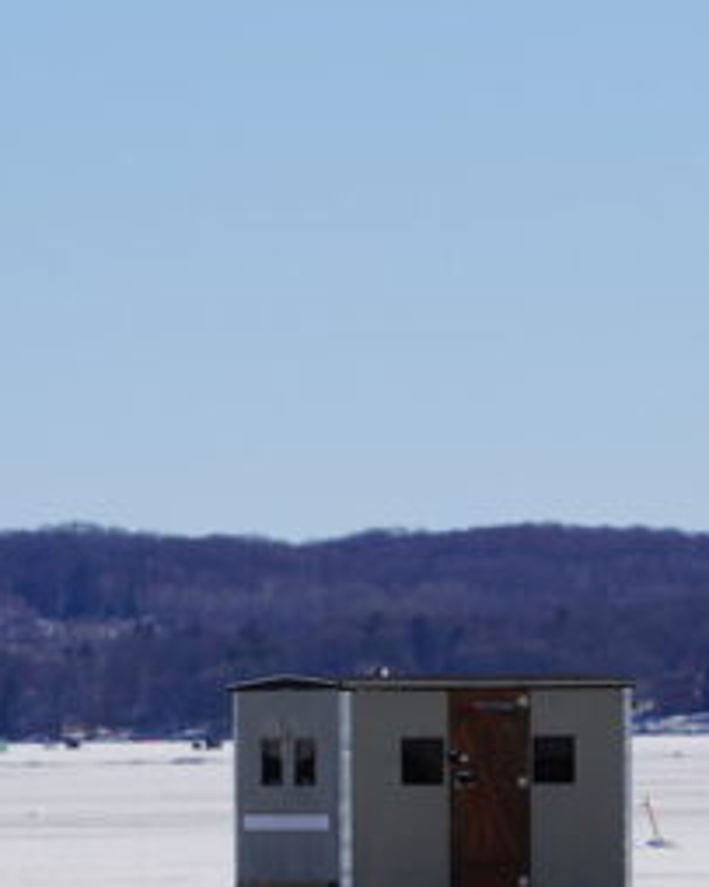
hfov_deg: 2.7
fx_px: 14881
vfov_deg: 3.4
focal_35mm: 567
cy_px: 807
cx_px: 384
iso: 64
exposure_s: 1/1000
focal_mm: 200
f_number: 5
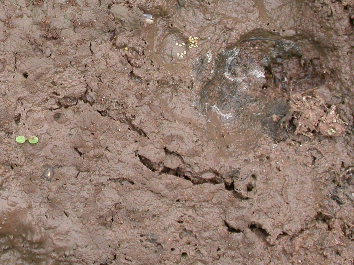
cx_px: 14
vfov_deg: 8.4
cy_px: 44
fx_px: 1810
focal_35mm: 177
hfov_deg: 11.1
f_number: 4.1
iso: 100
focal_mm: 17.3
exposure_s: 1/227
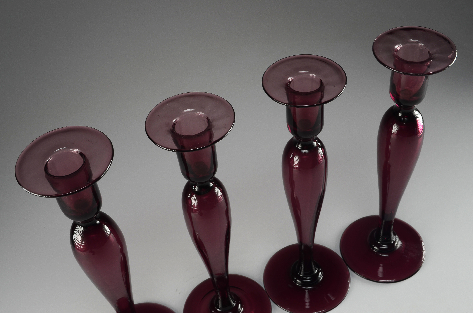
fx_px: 590
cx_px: 236
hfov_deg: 43.7
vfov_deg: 29.7
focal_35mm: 45
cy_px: 156
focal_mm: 30
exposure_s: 1/80
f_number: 14
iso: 100
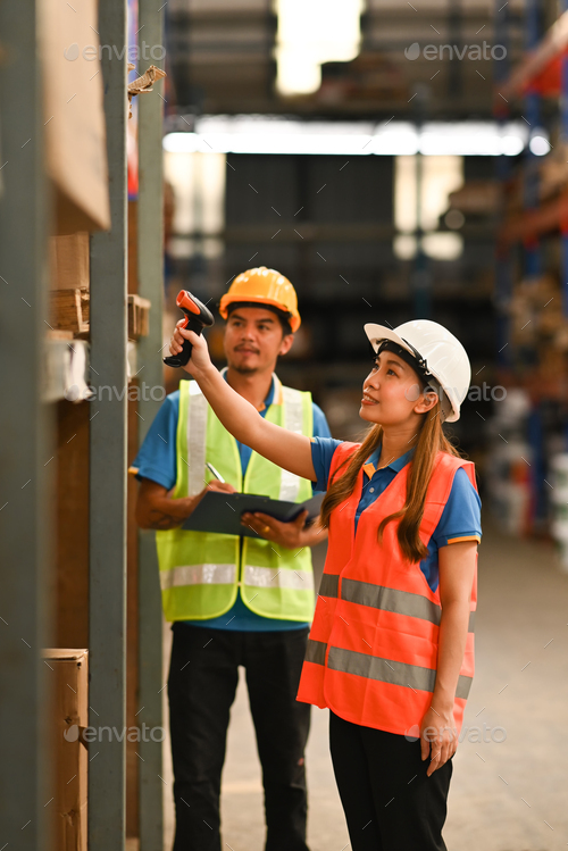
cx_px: 282
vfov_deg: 16.5
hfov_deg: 11.1
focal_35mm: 124
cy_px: 385
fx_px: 2932
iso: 400
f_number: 2
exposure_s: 1/400
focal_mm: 105
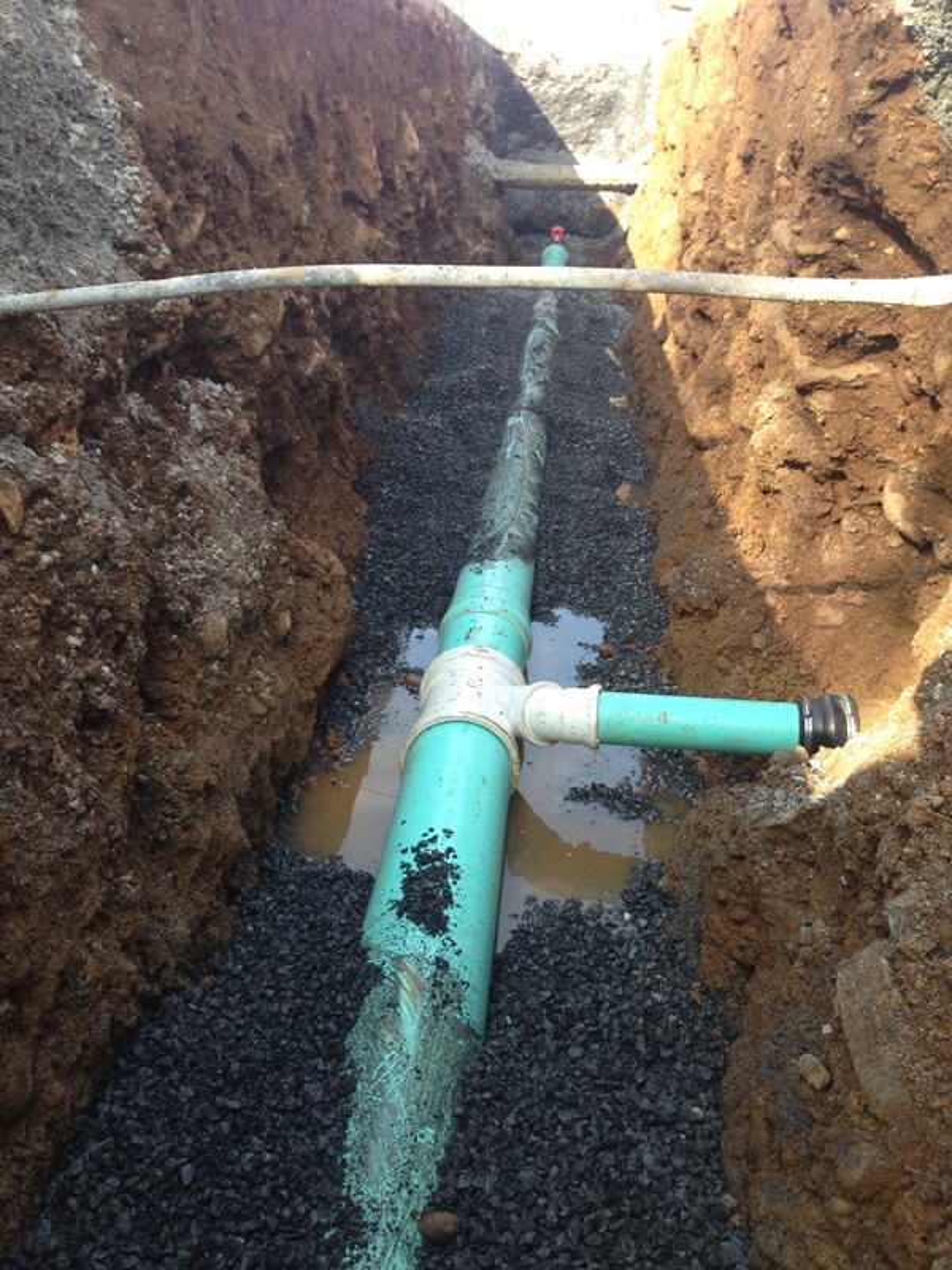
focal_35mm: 33
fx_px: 1210
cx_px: 476
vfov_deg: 55.4
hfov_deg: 42.9
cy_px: 635
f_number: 2.4
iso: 50
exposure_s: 1/181
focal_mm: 4.13
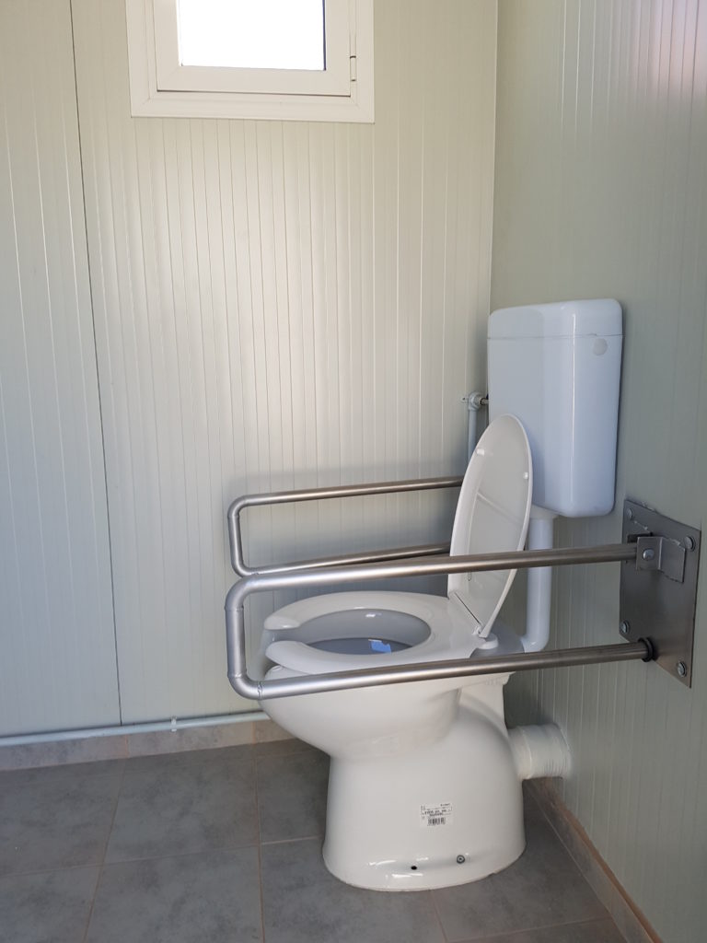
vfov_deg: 67.3
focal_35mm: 26
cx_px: 354
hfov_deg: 53.1
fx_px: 708
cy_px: 472
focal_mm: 4.2
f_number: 1.7
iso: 50
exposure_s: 1/133
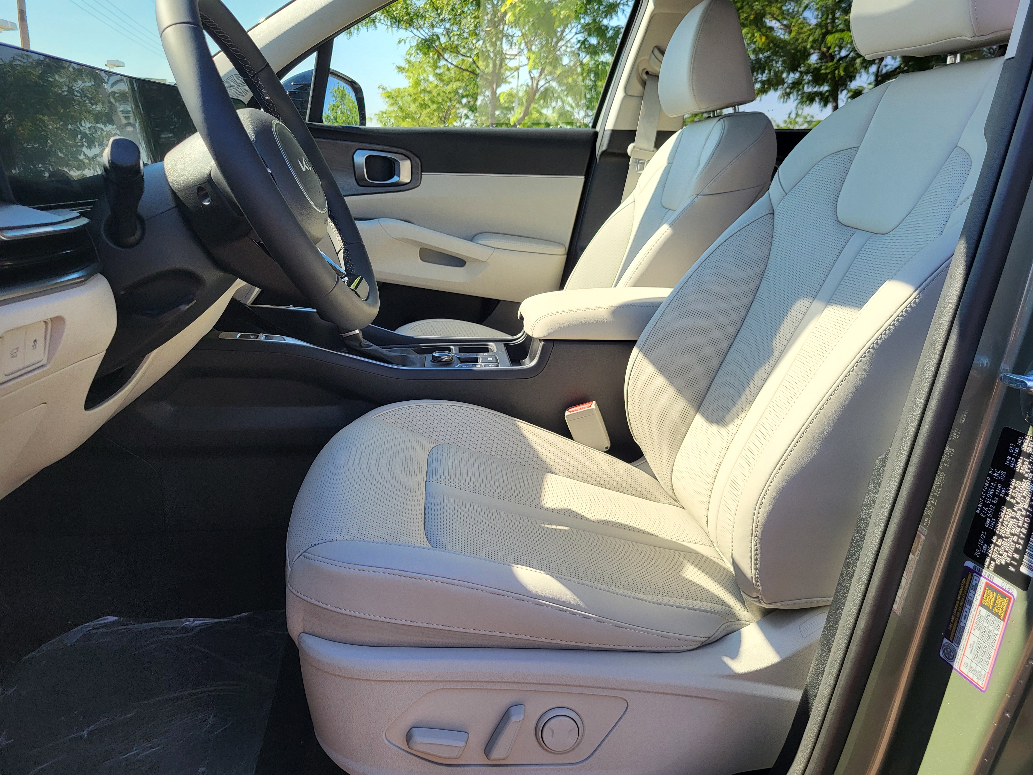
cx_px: 516
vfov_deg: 53.1
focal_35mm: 26
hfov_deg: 67.3
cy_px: 388
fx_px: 776
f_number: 1.8
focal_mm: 5.4
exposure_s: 1/612
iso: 40
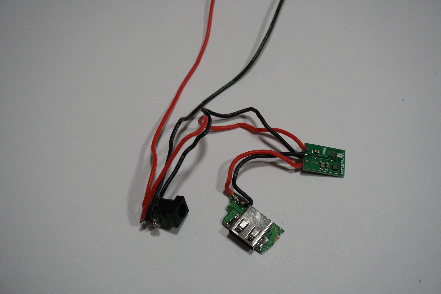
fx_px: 570
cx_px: 220
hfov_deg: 42.3
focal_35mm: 46
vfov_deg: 28.9
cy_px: 147
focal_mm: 31
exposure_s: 1/60
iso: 1250
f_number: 5
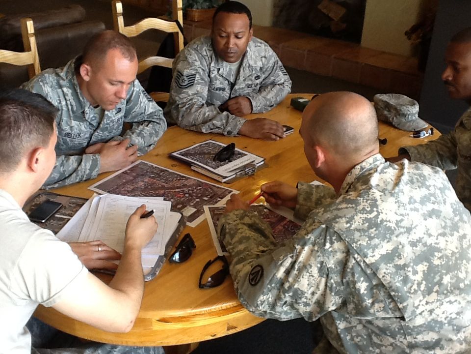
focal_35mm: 32
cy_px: 177
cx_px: 236
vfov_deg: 44.2
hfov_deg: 56.8
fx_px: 435
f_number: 2.4
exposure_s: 1/30
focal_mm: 2.03
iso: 100
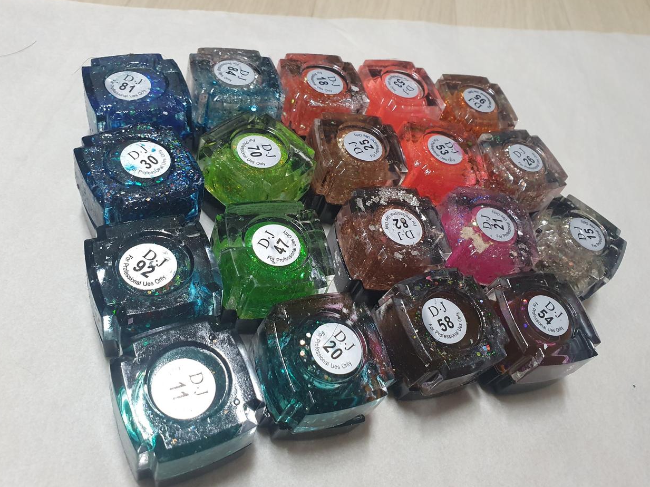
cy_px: 239
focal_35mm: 27
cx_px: 331
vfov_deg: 51.3
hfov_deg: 65.3
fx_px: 507
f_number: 2.4
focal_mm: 4.32
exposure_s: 1/40
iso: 400
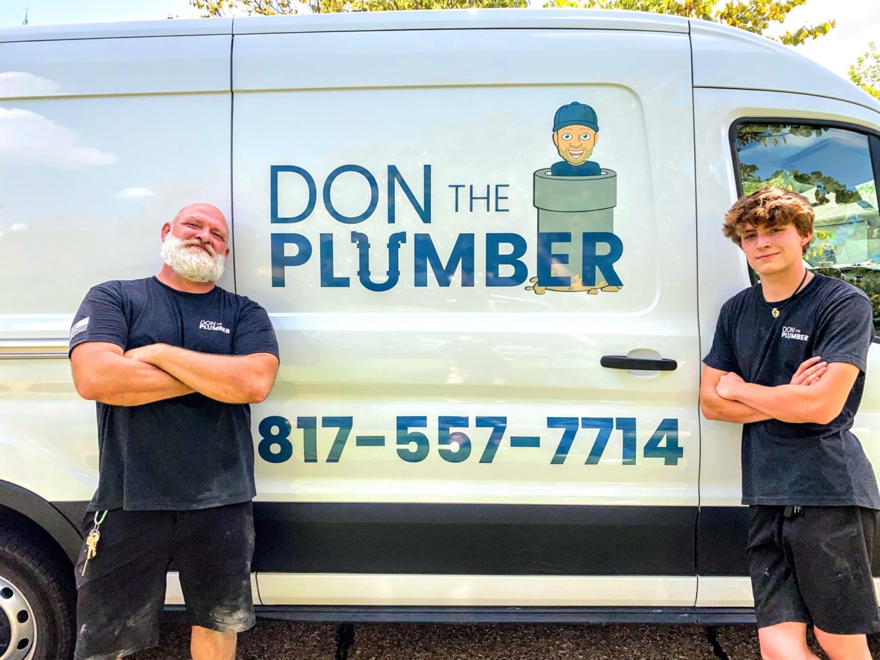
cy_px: 330
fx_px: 661
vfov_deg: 53.1
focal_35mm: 26
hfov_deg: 67.3
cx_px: 440
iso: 32
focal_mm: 4.25
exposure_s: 1/1898
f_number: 1.8
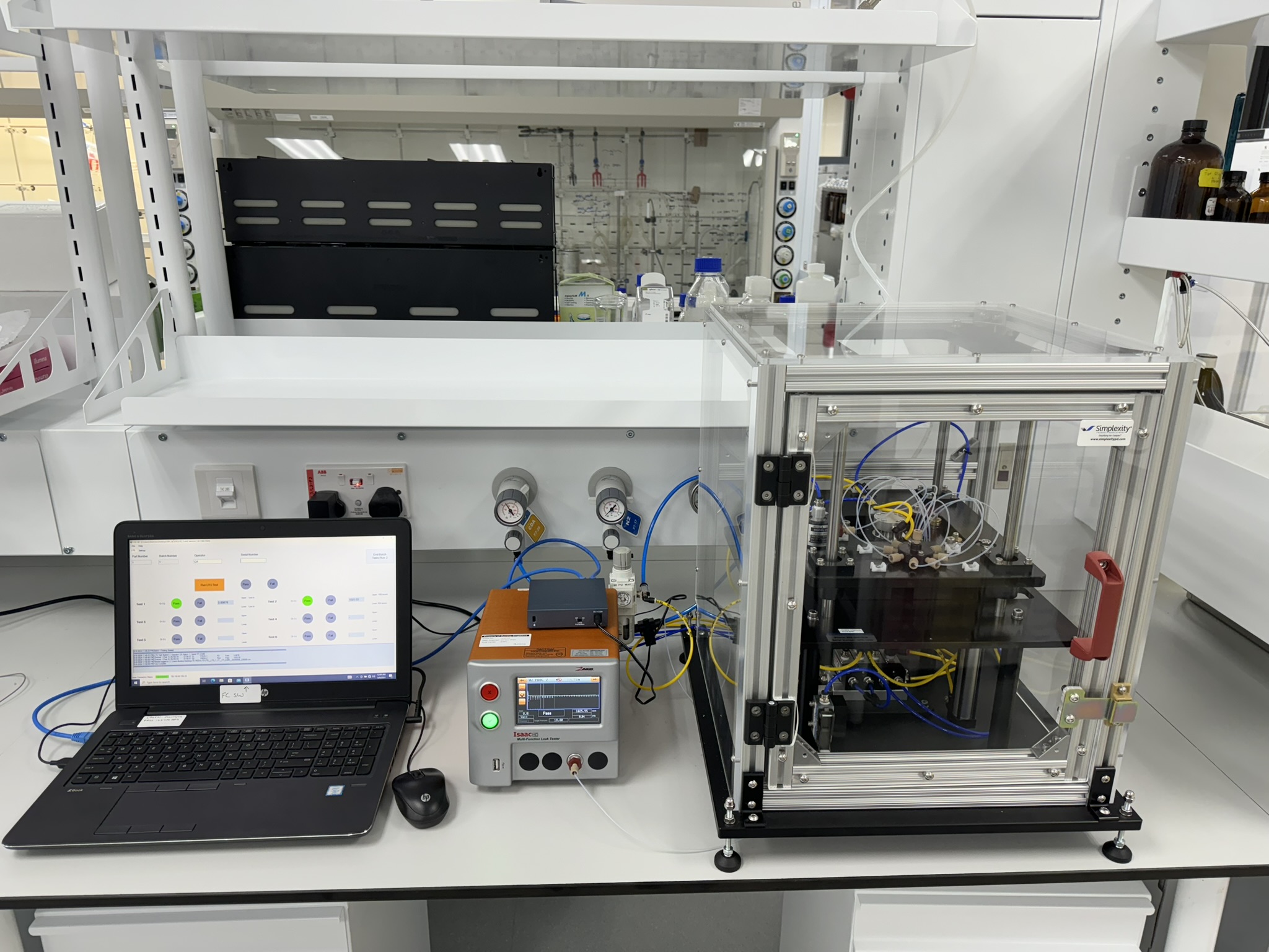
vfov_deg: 56.8
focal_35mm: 24
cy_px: 476
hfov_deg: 71.6
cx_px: 634
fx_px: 880
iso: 100
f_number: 1.78
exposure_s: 1/100
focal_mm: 6.76
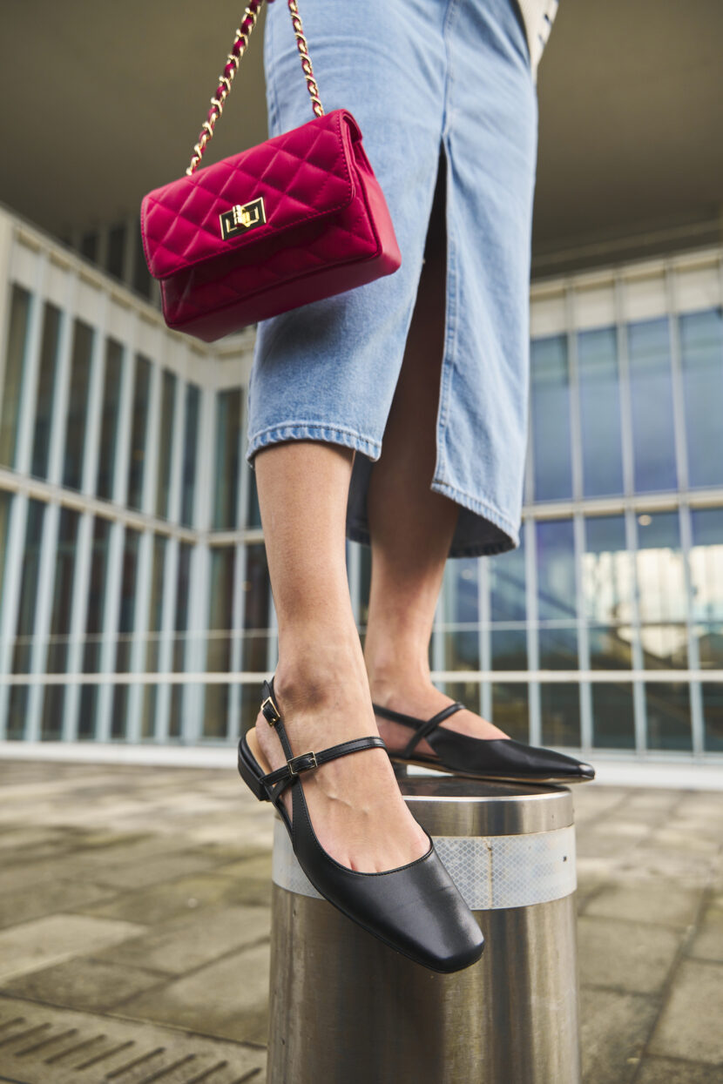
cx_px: 362
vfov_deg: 65.5
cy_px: 542
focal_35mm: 28
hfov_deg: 46.4
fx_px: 843
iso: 320
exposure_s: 1/640
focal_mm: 28
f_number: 4
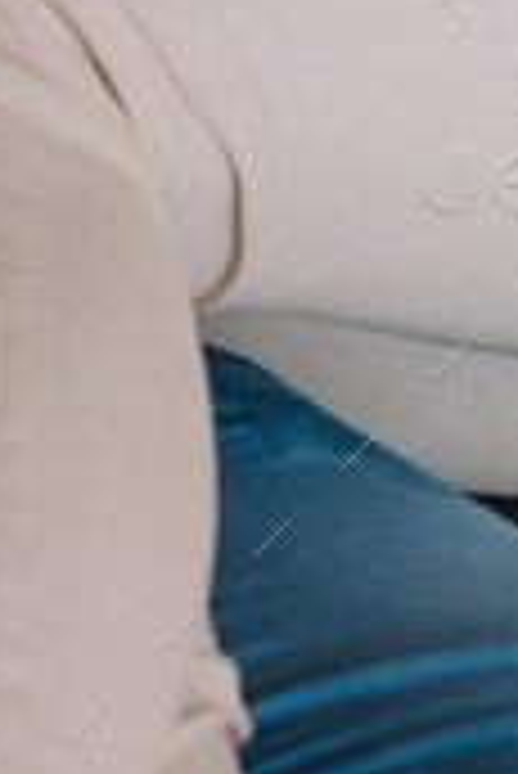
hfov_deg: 5.3
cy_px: -1206
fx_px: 5535
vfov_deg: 7.4
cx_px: -68
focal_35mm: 257
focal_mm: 50
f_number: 3.5
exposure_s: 1/200
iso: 160
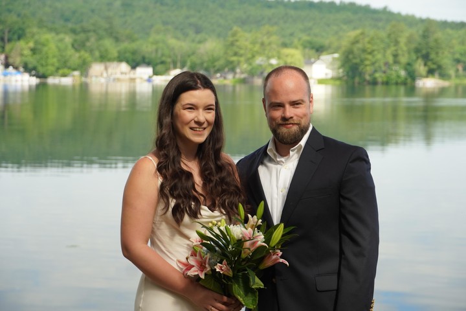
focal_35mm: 104
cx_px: 233
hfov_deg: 19.7
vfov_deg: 13.2
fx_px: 1340
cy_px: 156
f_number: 5.6
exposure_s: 1/160
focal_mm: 69
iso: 200
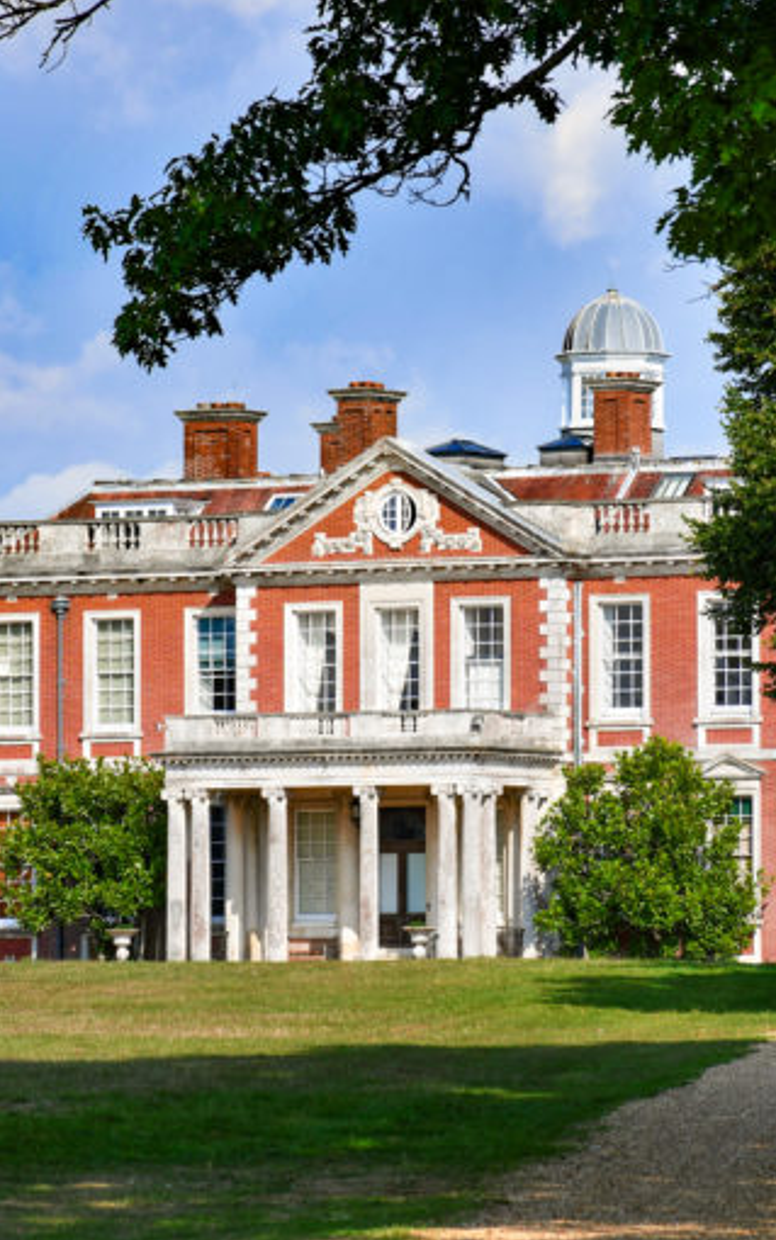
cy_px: 620
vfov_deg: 8.1
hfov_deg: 5.1
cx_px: 406
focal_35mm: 258
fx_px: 8725
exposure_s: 1/320
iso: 100
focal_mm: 112
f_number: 9
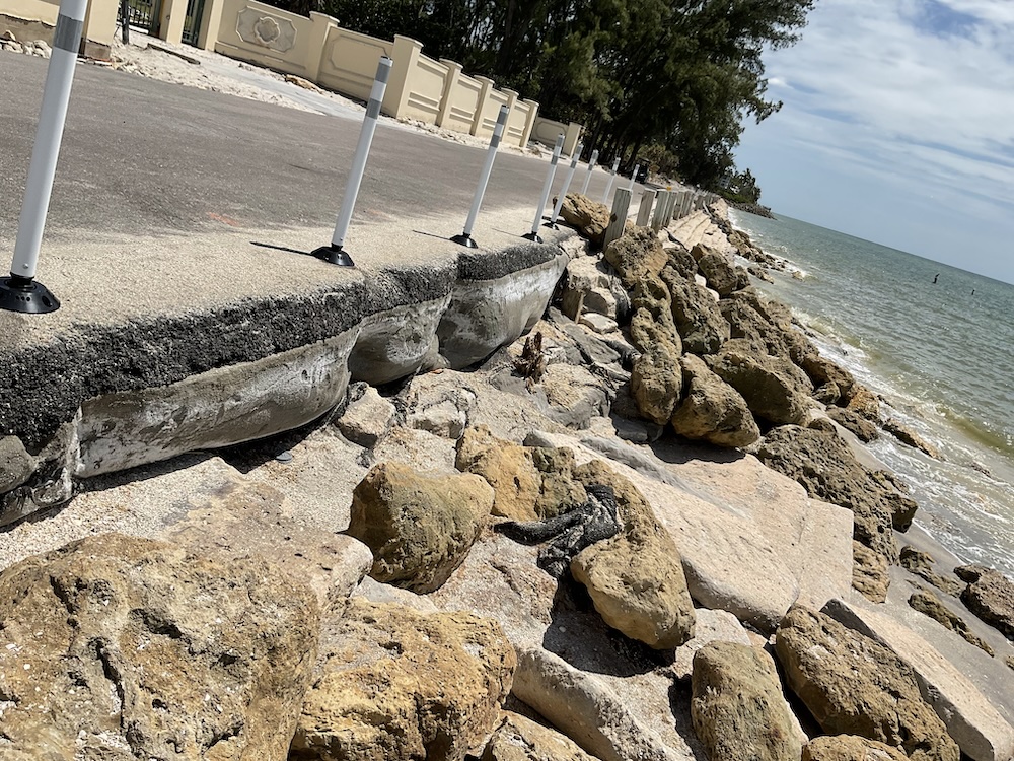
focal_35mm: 29
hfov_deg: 61.7
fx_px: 849
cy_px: 380
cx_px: 507
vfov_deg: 48.2
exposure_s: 1/4405
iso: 20
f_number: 1.8
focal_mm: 3
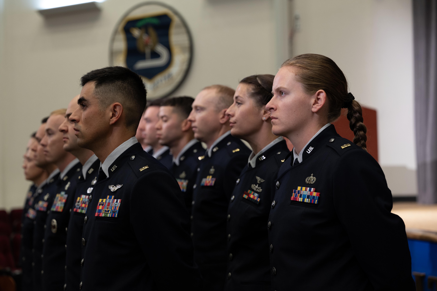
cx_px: 218
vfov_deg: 19.4
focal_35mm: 70
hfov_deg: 28.9
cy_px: 146
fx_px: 849
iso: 1600
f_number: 3.5
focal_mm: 70
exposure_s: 1/160
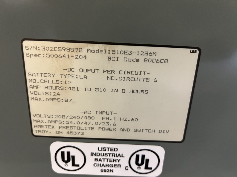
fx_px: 178
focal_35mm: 26
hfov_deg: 67.3
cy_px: 88
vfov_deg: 53.1
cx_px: 118
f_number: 1.5
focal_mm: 5.7
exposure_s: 1/60
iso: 500
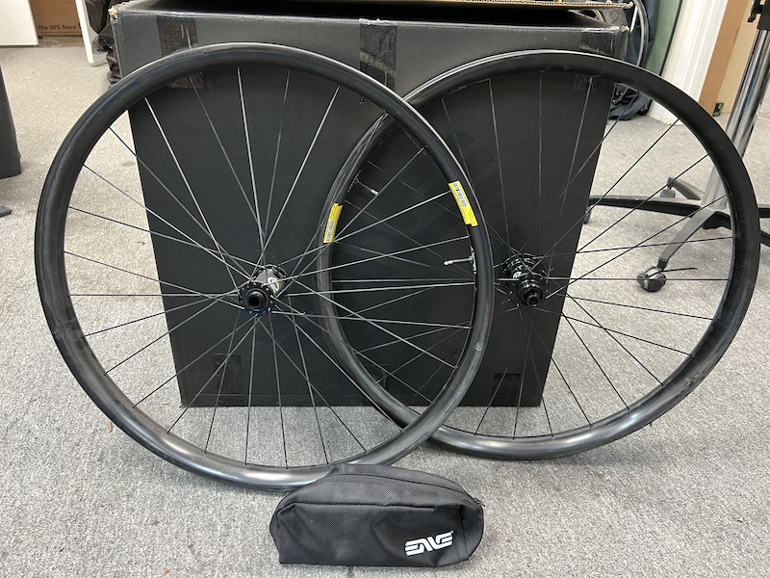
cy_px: 289
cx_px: 385
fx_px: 578
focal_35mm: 26
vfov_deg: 53.1
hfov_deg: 67.3
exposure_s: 1/60
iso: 320
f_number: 1.5
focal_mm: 5.7
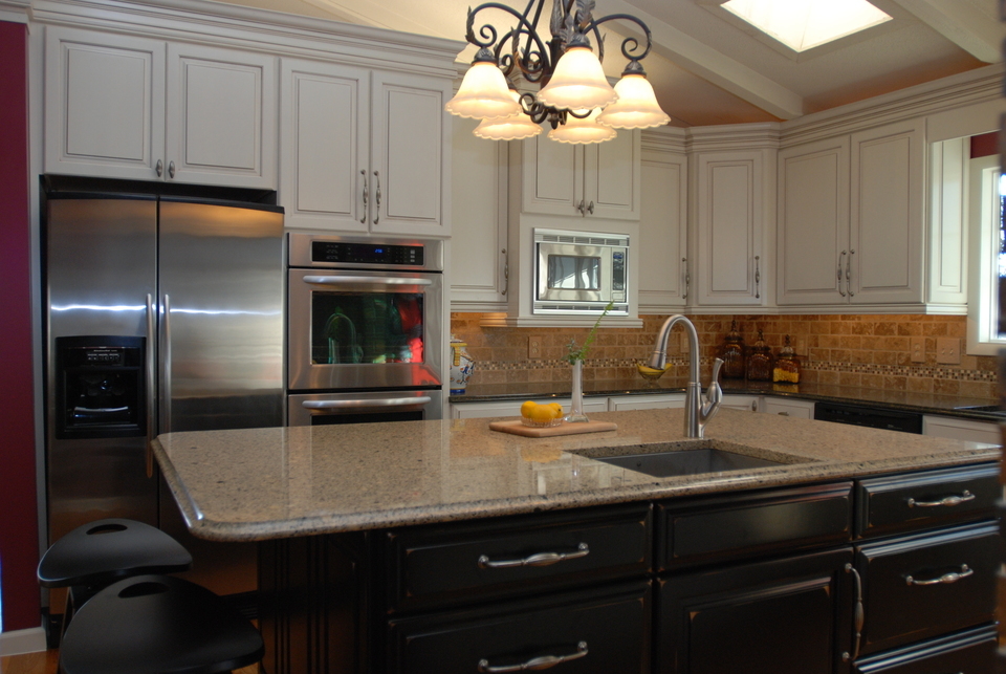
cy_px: 337
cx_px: 503
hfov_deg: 61.9
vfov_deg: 43.7
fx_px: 839
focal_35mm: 30
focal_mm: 20
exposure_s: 1/200
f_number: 2.8
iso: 400
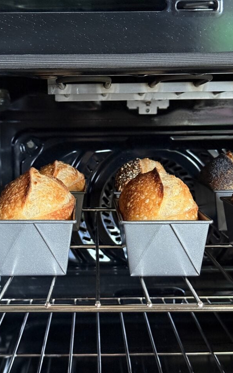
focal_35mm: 51
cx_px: 98
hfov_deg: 25.3
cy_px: 186
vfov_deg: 39.6
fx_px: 518
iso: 640
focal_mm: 6.76
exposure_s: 1/30
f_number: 1.78
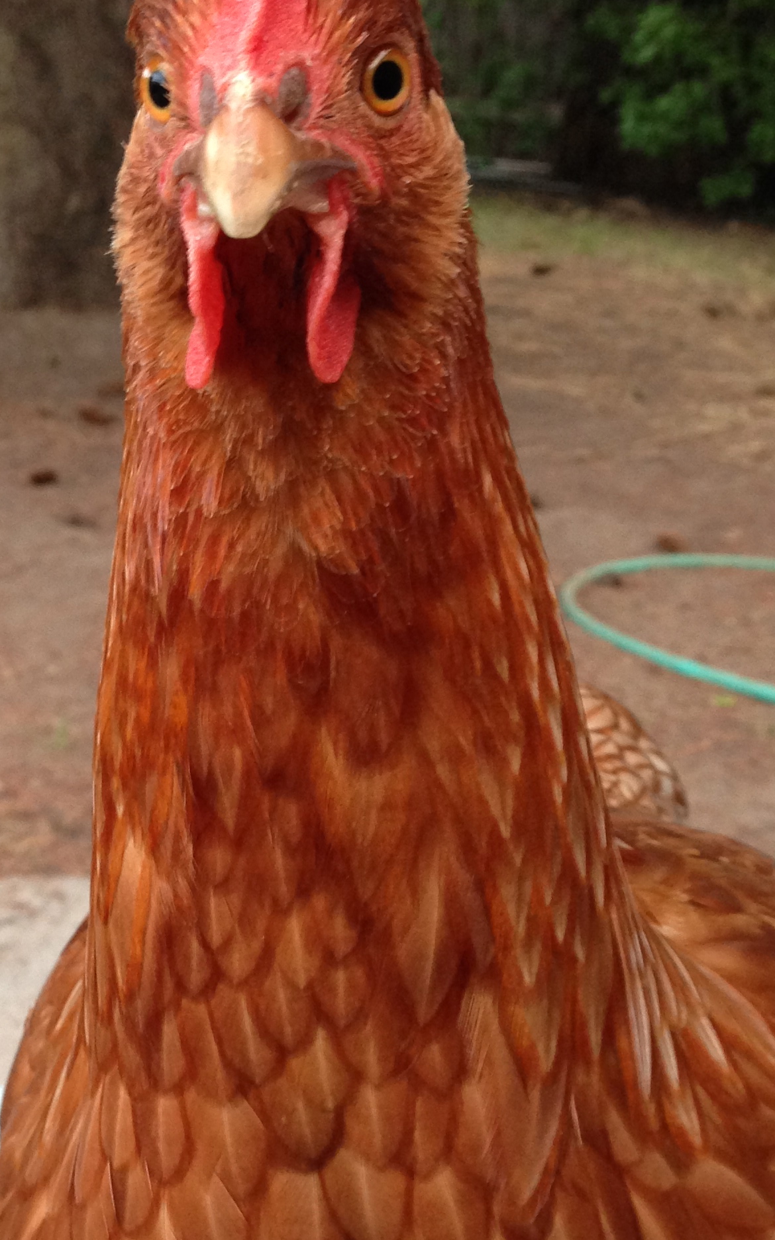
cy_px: 525
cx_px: 233
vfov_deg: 33.4
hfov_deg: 21.2
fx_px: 2061
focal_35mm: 61
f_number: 2.4
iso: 125
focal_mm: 4.12
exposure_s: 1/20
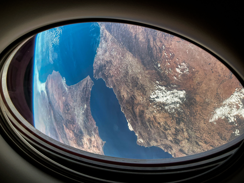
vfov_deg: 48.2
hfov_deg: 61.7
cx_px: 122
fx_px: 204
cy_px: 92
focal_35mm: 29
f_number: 1.8
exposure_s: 1/1200
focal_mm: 3
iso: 25
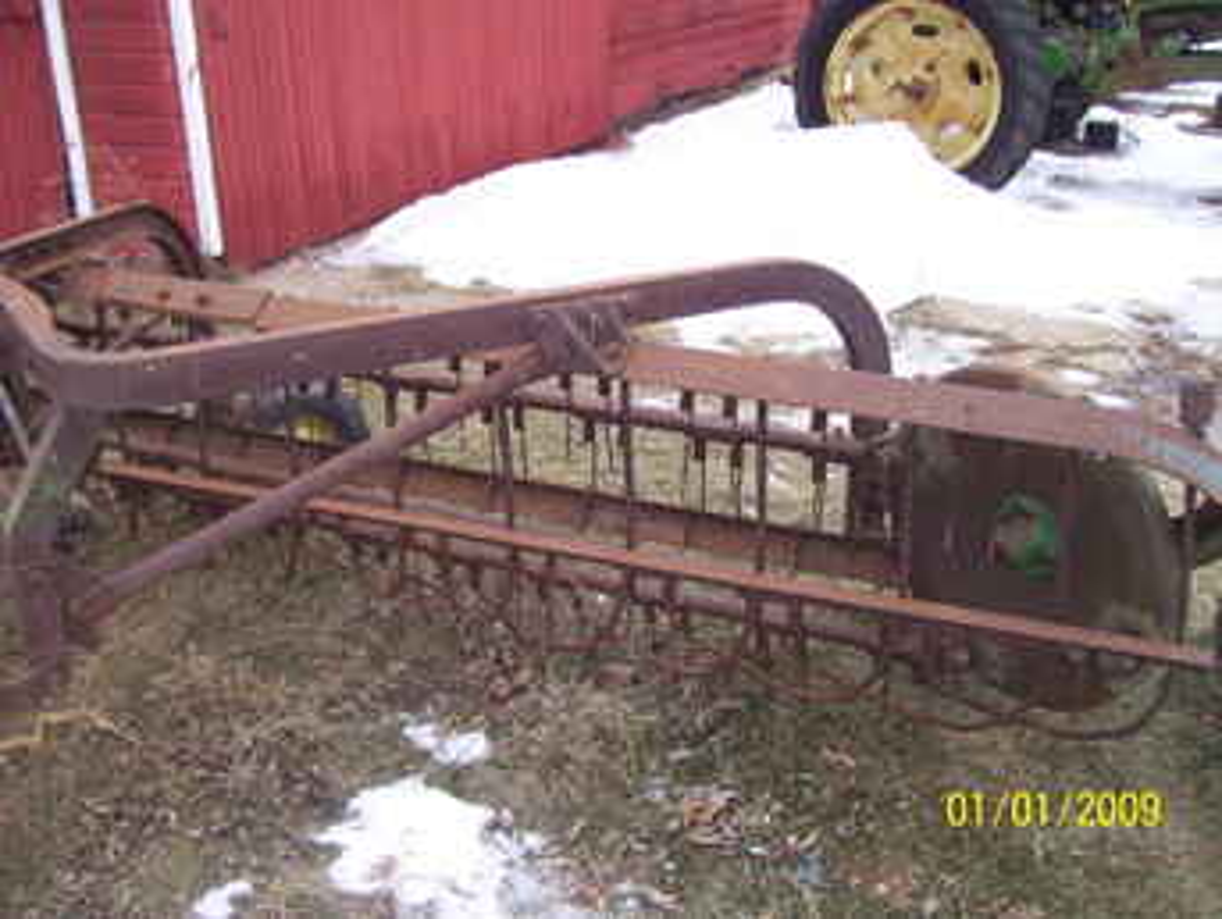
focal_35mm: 36
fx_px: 1272
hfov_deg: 51.3
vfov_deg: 39.7
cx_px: 611
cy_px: 460
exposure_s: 1/160
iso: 80
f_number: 2.7
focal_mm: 6
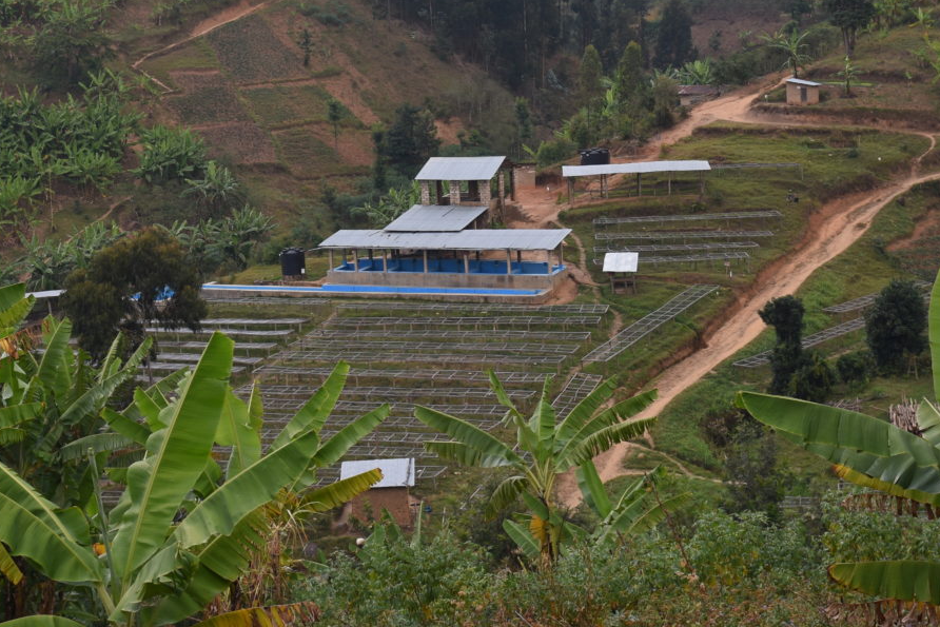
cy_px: 104
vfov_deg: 21.6
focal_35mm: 62
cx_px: 439
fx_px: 1619
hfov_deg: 32.4
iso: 100
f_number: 4
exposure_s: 1/60
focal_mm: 24
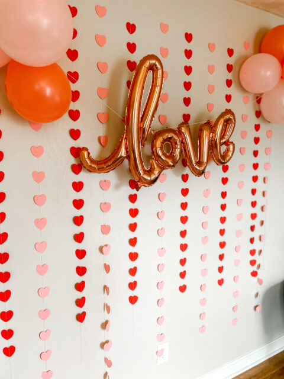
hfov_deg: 53.1
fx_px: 284
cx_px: 142
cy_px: 190
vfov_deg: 67.3
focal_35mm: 26
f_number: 1.6
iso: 100
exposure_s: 1/60
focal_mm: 4.2
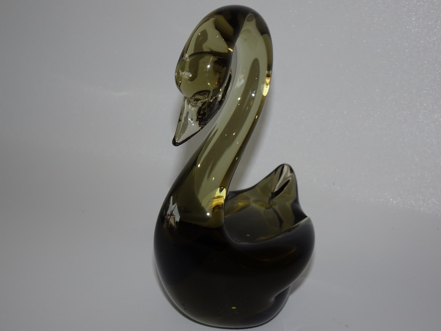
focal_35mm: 48
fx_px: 612
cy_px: 166
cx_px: 220
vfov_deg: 30.3
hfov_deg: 39.7
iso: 80
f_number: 4.5
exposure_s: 1/50
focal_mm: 8.18
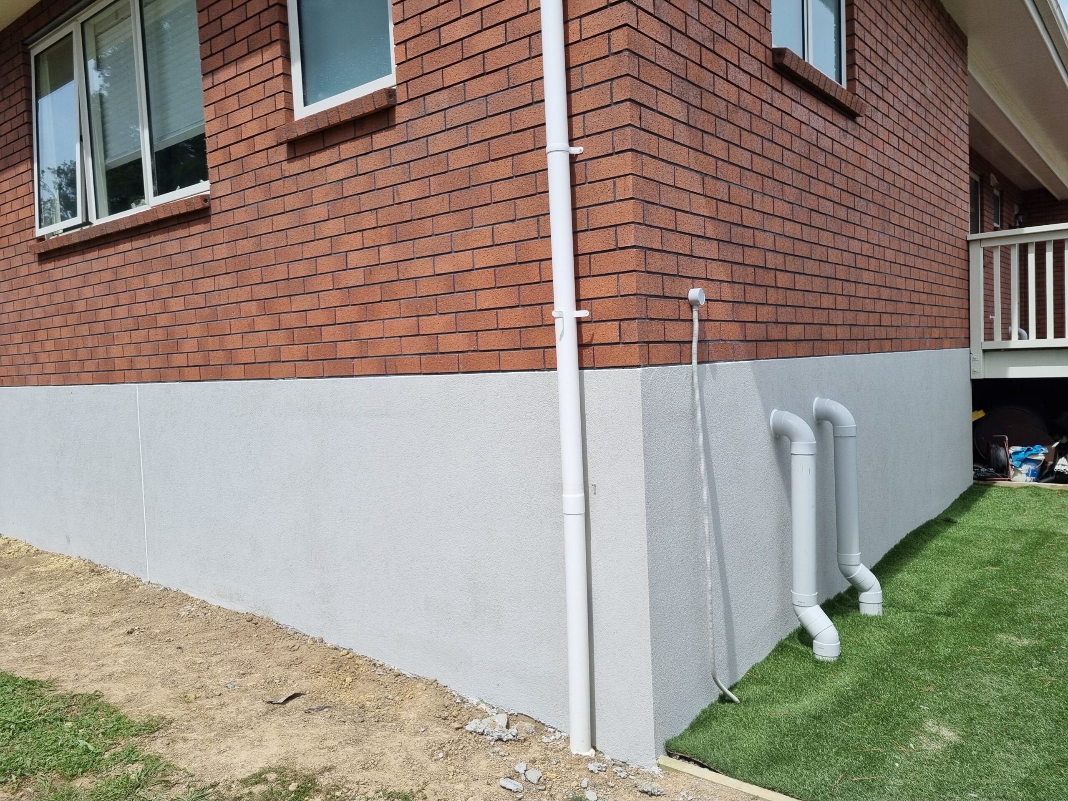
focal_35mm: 26
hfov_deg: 67.3
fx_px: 802
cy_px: 400
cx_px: 534
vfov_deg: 53.1
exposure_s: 1/3125
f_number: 1.8
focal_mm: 5.4
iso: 50
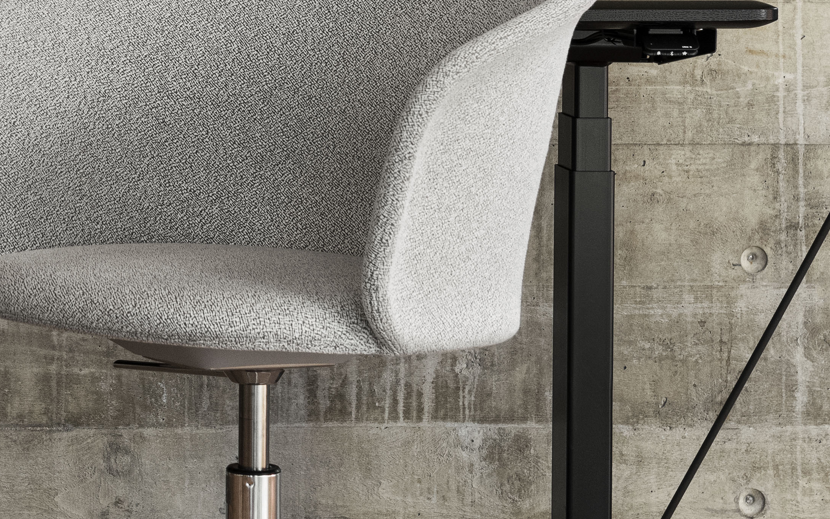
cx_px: -115
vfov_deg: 8.4
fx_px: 3483
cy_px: -68
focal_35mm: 154
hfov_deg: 13.3
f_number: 7.1
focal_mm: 40
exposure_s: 1/40
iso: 400
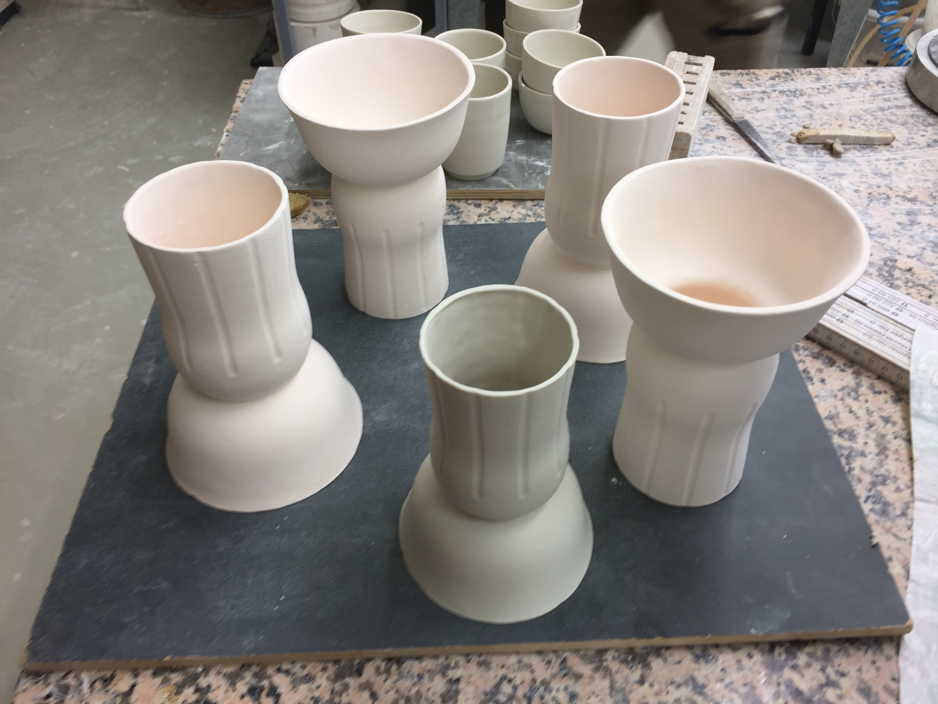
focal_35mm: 29
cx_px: 469
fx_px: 786
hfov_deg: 61.7
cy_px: 352
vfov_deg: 48.2
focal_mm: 4.15
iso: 32
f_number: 2.2
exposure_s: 1/50
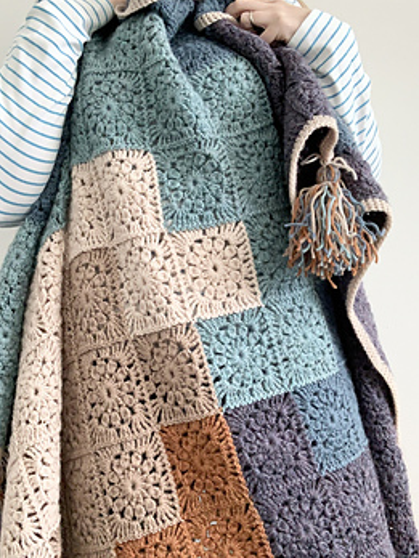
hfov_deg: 31.5
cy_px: 306
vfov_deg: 41.2
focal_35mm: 46
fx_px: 742
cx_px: 185
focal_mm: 2.87
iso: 160
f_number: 2.2
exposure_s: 1/60
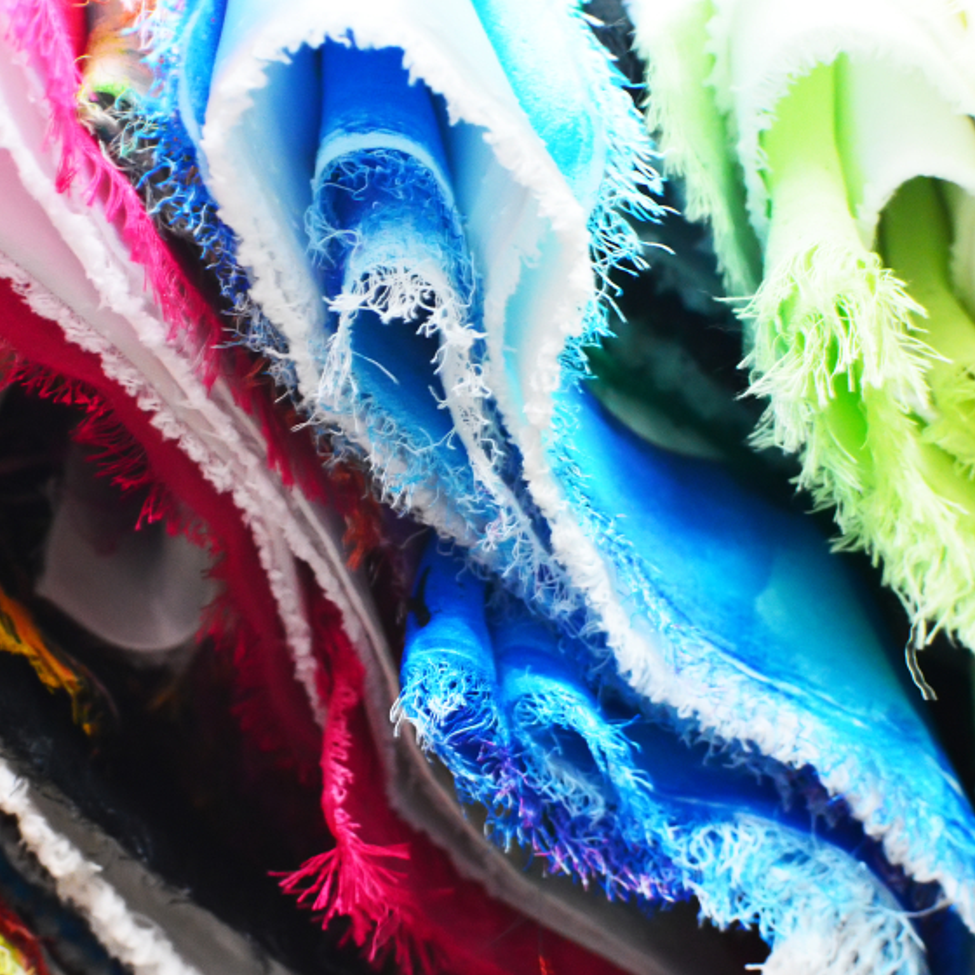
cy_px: 490
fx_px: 2156
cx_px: 374
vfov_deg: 25.5
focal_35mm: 68
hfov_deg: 25.4
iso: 3200
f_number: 7.1
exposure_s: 1/8
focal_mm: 35
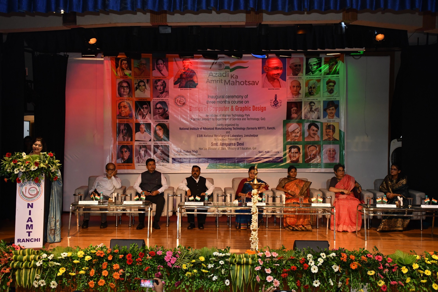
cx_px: 219
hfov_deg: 43.6
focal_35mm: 45
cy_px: 146
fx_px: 547
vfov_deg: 29.9
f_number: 4.5
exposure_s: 1/125
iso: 1600
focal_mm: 30
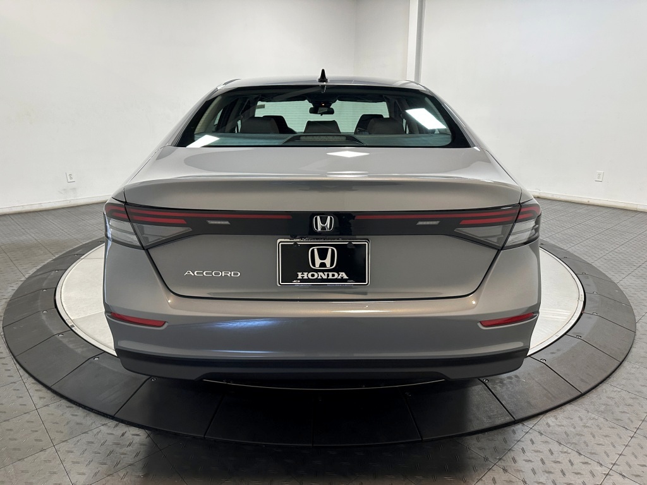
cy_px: 242
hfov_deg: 71.6
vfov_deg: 56.8
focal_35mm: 24
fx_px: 449
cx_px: 324
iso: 320
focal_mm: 6.86
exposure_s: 1/60
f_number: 1.78
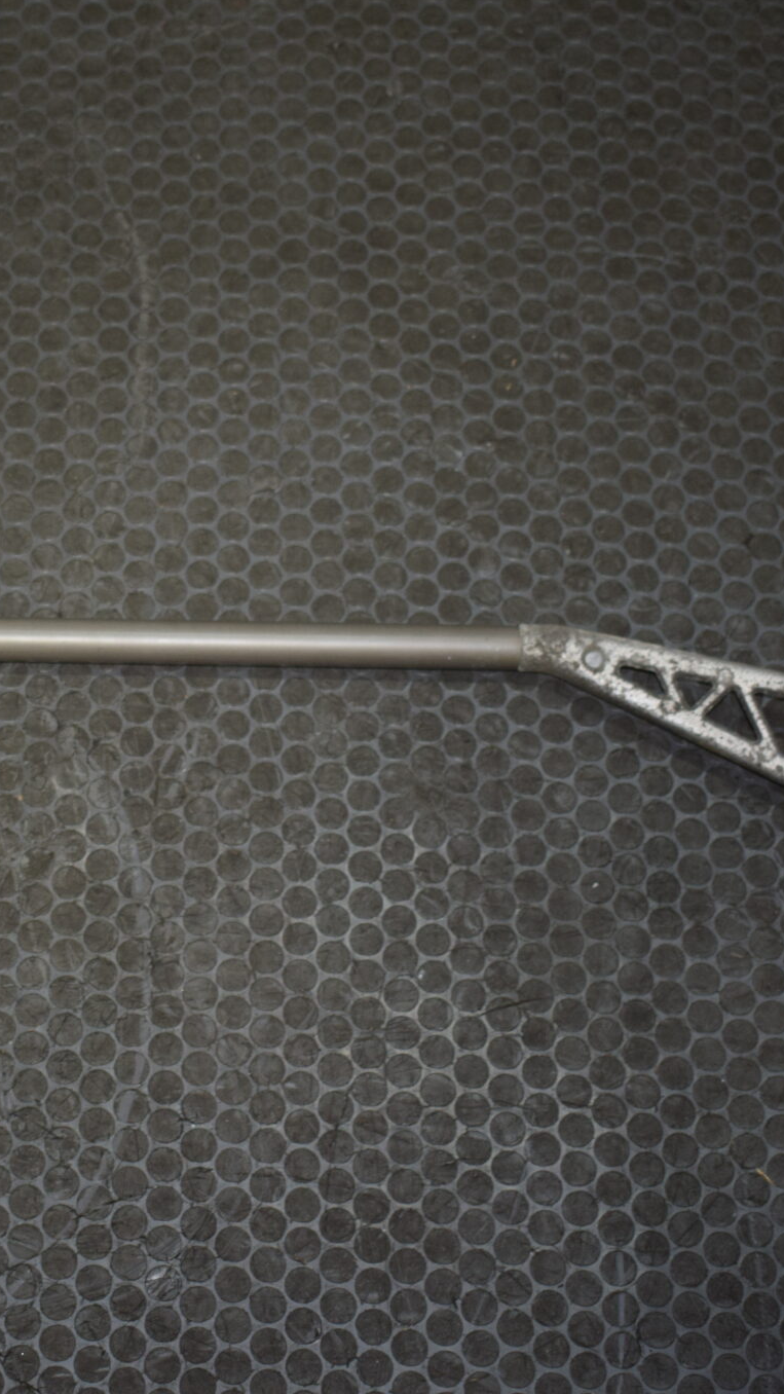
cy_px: 698
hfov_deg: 17.3
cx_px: 122
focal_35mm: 69
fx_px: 2542
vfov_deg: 30.7
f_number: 4.2
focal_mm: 29
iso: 800
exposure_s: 1/80
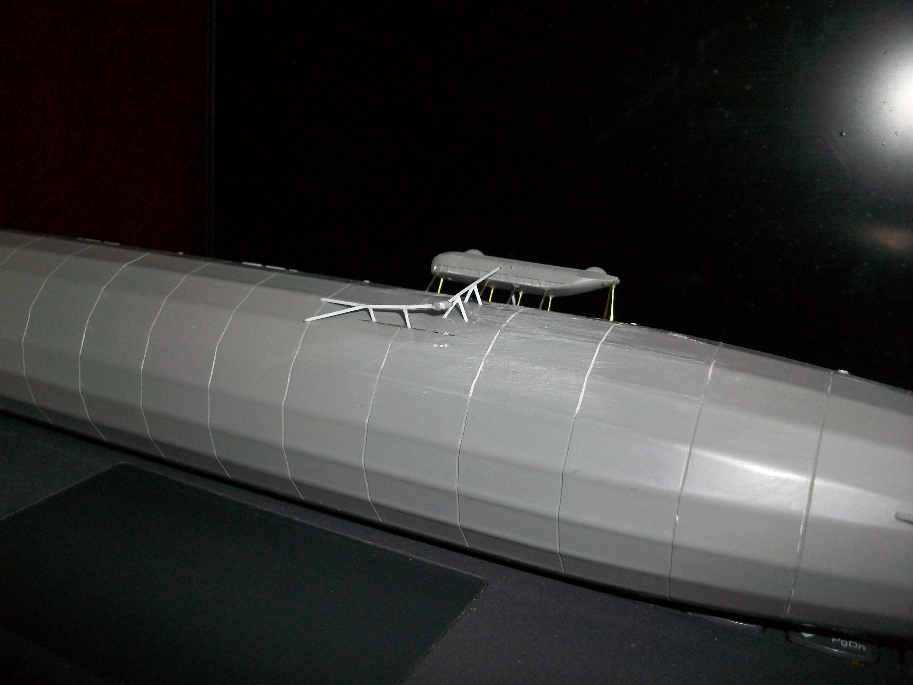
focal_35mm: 32
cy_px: 342
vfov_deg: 44.2
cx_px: 456
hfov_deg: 56.8
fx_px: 844
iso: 160
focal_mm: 5.7
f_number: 2.8
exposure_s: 1/60
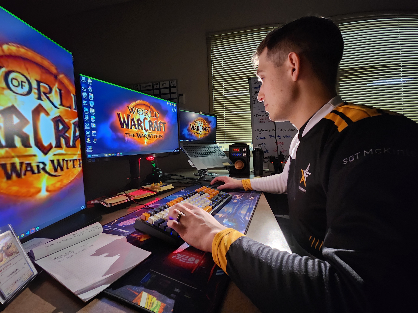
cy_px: 156
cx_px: 209
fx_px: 157
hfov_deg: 106.2
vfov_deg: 89.9
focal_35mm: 13
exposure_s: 1/24
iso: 1250
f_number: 2.2
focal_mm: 2.2
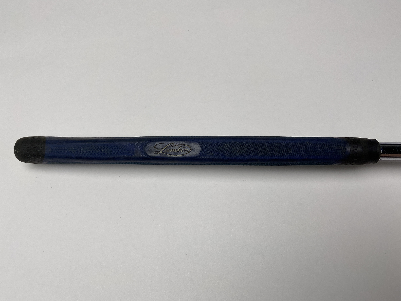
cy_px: 150
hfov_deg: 67.3
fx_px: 301
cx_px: 200
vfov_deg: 53.1
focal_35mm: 26
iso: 32
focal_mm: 4.25
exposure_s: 1/429
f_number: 1.8
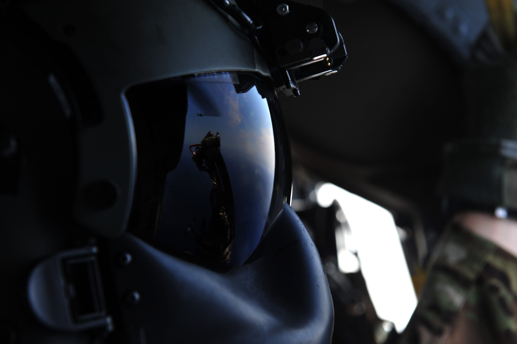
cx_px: 258
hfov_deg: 28.9
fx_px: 1005
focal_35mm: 70
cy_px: 172
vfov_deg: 19.4
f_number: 7.1
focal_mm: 70
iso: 400
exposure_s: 1/160
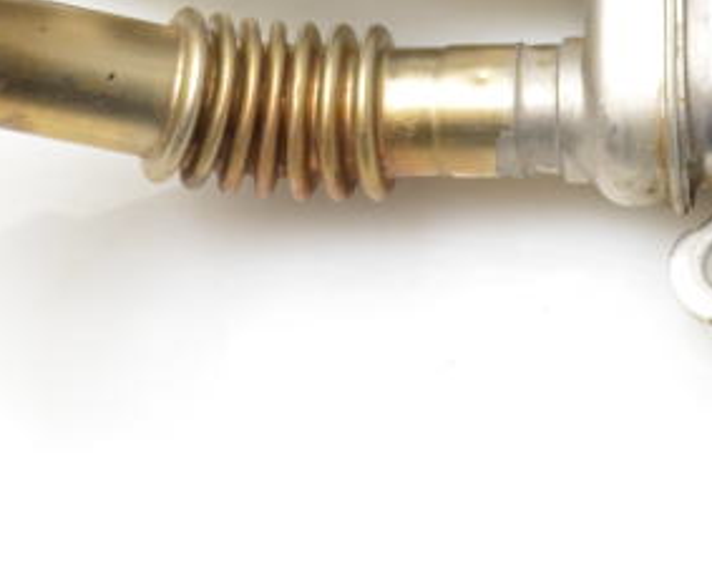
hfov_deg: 15.6
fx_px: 2573
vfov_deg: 12.4
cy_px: -111
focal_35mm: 122
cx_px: 596
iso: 2000
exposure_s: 1/200
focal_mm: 24
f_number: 7.1
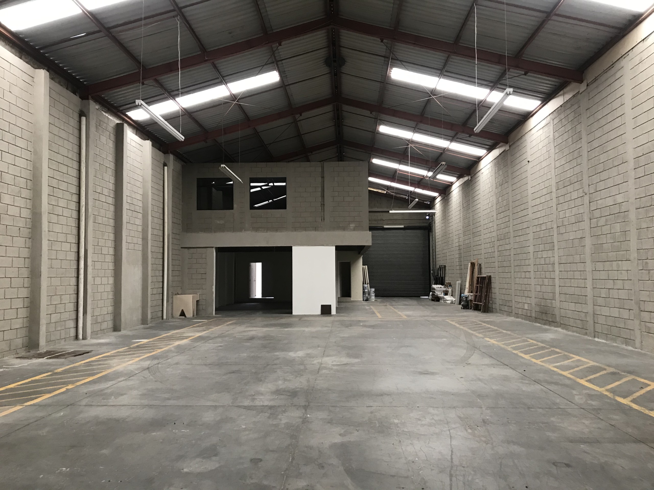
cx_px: 327
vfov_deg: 49.7
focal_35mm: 28
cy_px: 245
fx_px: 529
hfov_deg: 63.4
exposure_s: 1/15
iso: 40
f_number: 1.8
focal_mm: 3.99
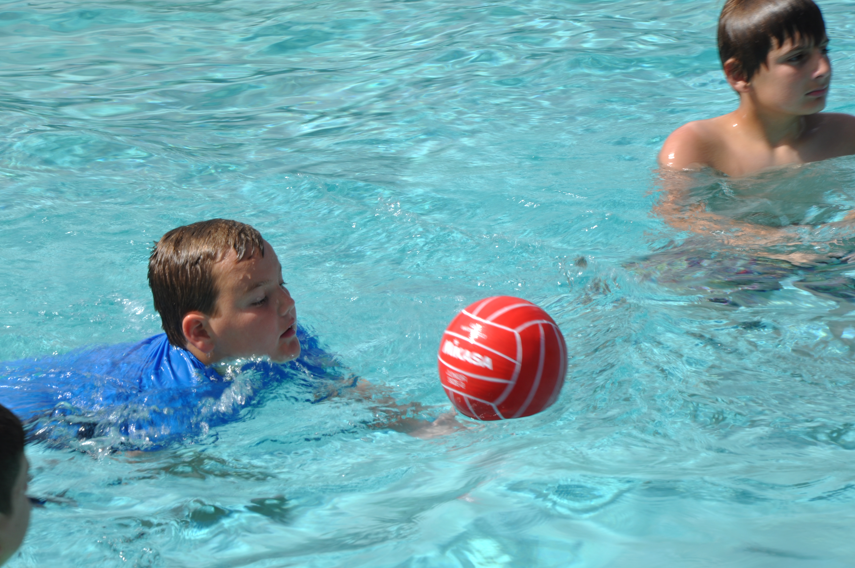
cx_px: 425
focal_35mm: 162
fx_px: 3831
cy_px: 287
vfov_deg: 8.5
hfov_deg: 12.7
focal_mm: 105
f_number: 18
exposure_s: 1/60
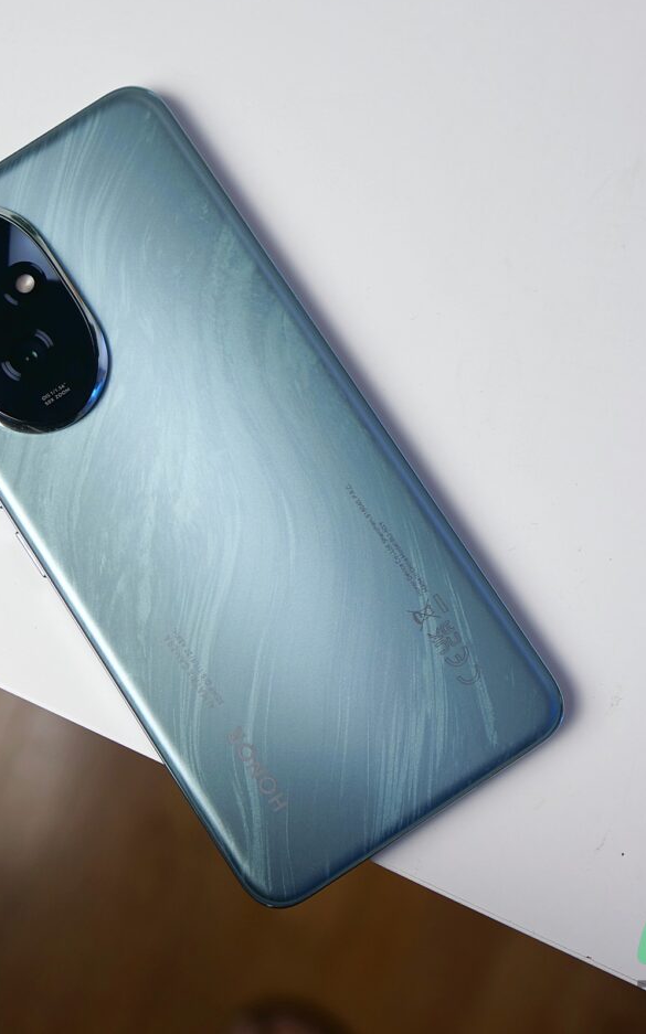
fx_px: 1297
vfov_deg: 43.5
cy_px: 510
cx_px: 219
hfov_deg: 27.8
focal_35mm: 46
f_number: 2
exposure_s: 1/125
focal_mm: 16
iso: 200
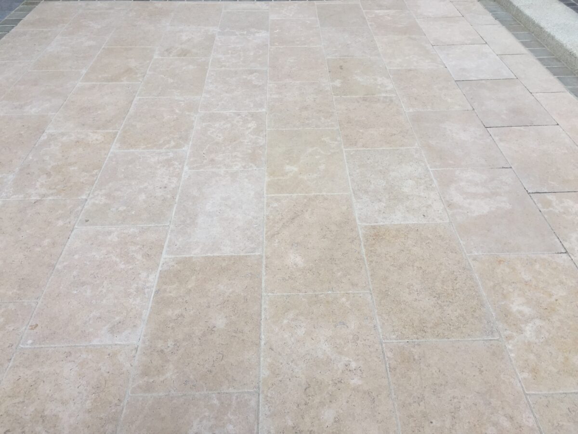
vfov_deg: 48.2
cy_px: 217
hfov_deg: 61.7
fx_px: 484
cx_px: 289
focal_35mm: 29
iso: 32
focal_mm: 4.15
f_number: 2.2
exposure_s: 1/1799
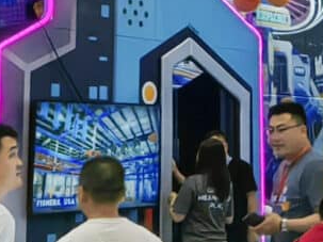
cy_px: -32
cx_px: 263
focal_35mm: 111
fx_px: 1035
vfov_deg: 13.1
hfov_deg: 17.6
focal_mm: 1.76
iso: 64
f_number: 2.2
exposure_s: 1/100
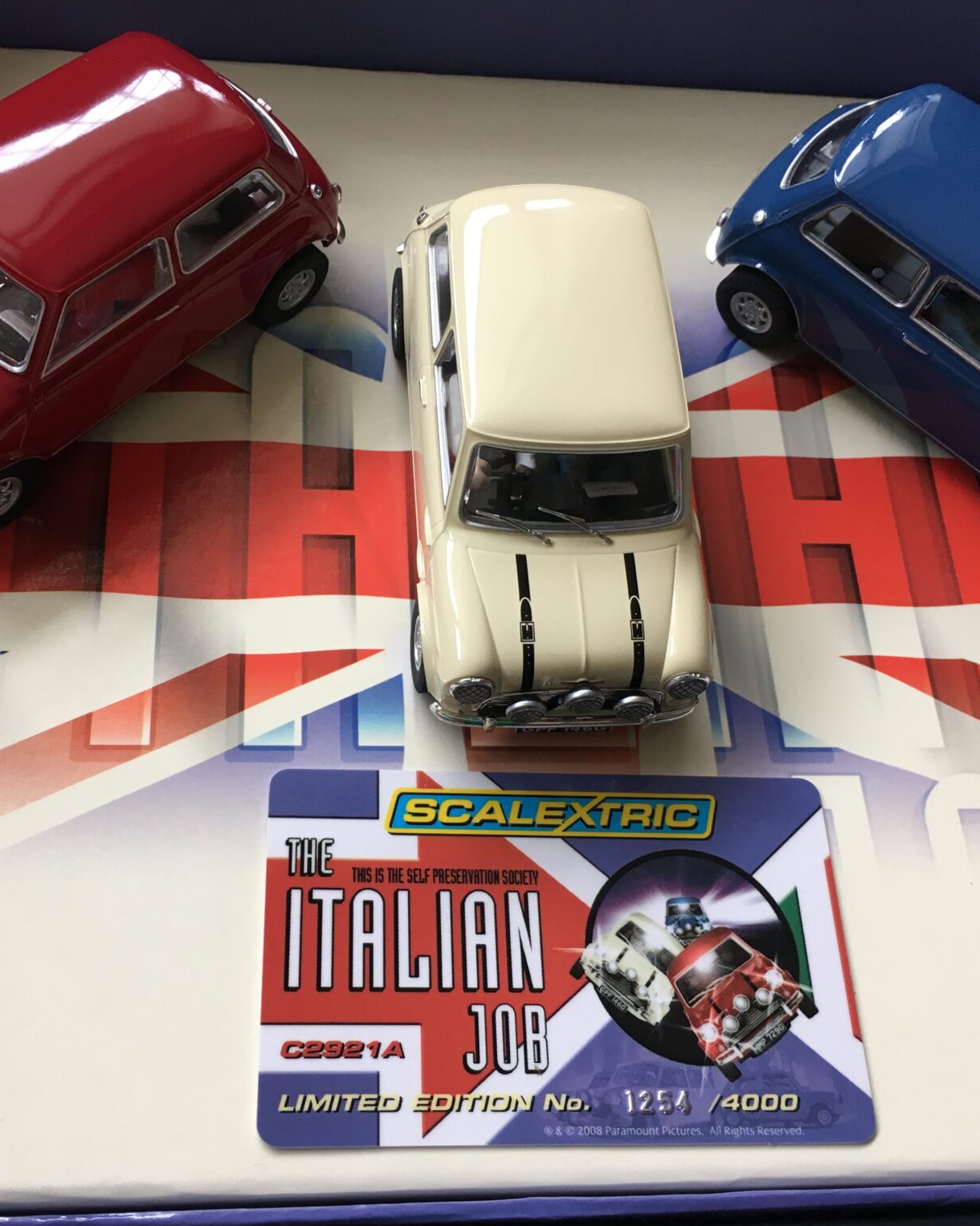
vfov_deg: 47.9
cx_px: 434
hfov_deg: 39.1
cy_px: 614
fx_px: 1378
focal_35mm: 38
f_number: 2.2
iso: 40
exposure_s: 1/33
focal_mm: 4.15
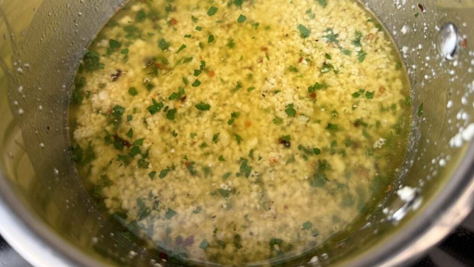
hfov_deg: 69.9
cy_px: 94
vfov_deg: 42.4
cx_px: 235
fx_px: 339
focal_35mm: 27
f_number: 1.78
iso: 250
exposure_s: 1/48
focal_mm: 6.76
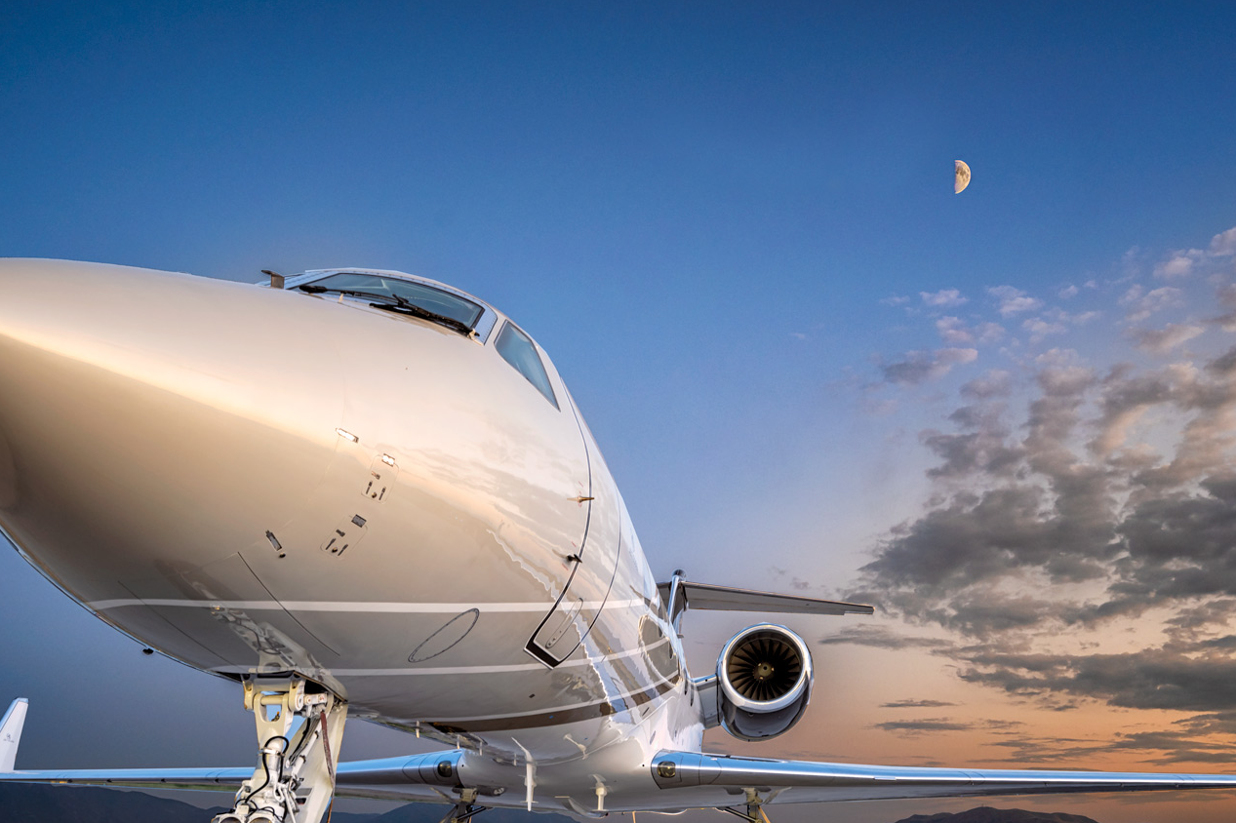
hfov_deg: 60.6
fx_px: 1057
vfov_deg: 41.9
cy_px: 561
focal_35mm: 31
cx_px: 653
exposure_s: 1/4
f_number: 8
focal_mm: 19.5
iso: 64
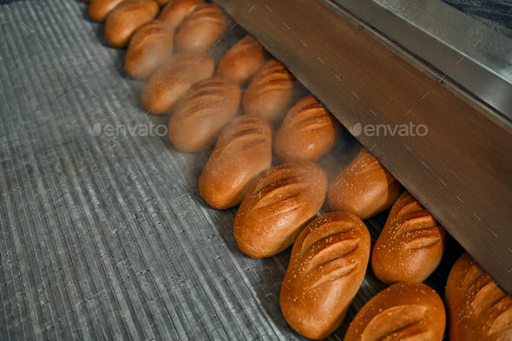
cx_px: 256
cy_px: 170
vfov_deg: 37.8
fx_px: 498
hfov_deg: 54.4
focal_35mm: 35
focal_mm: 35
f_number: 1.8
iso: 800
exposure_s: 1/100
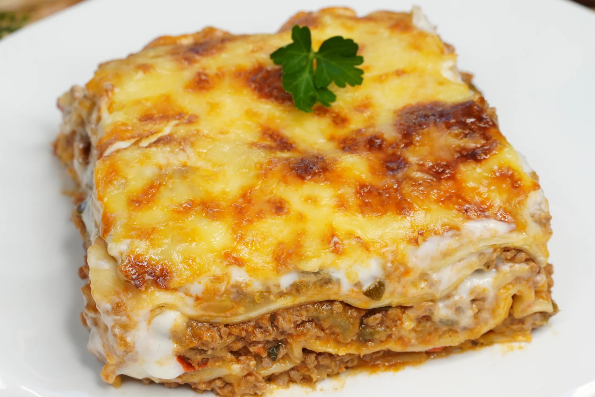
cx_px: 282
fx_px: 1603
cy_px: 216
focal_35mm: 97
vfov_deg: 14.1
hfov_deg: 21.0
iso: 1250
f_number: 9
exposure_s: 1/160
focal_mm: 56
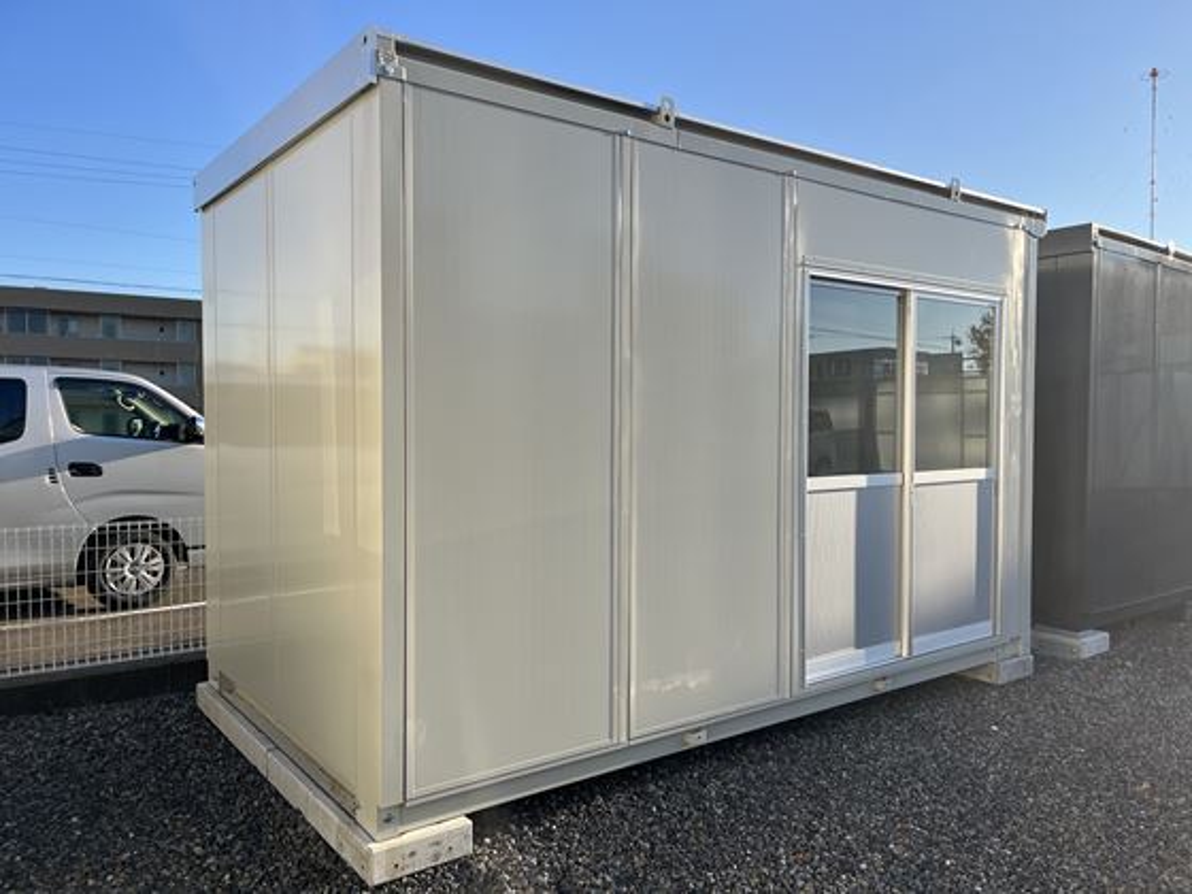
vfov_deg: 53.1
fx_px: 895
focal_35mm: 26
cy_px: 447
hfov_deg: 67.3
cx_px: 596
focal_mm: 5.1
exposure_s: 1/1862
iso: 50
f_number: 1.6
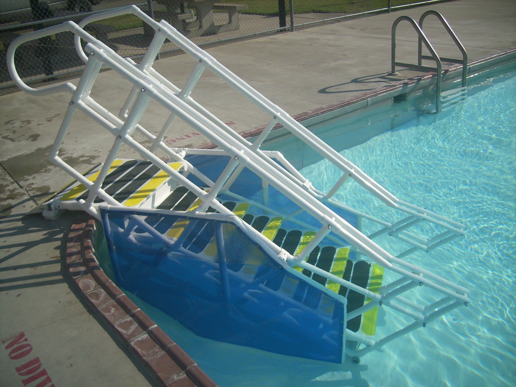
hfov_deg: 56.8
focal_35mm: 32
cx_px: 258
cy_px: 194
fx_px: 477
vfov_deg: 44.2
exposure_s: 1/402
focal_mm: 5.99
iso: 50
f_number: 7.1
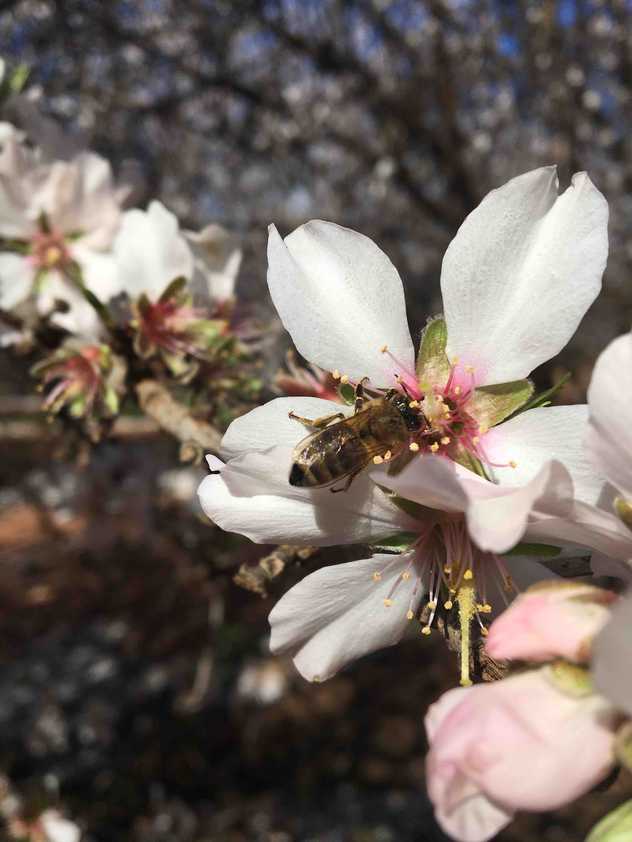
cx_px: 316
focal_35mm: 29
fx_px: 706
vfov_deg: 61.7
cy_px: 421
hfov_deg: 48.2
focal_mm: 4.15
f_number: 2.2
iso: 25
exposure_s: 1/4049
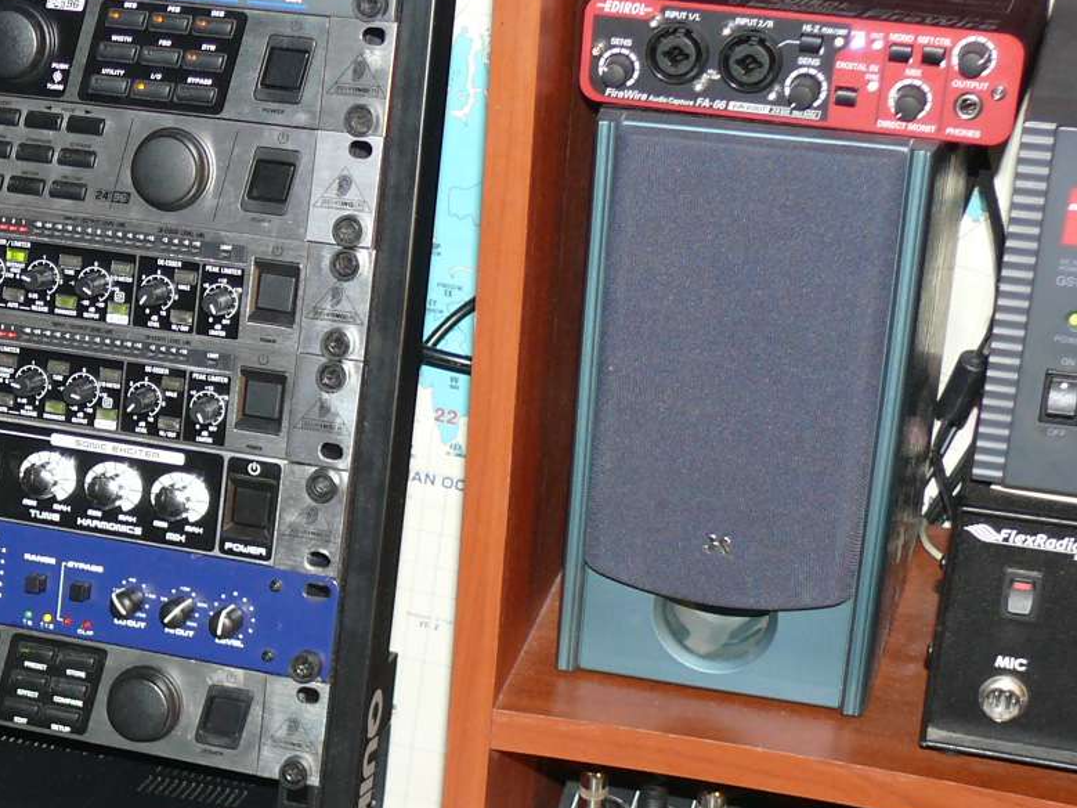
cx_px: -227
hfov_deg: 20.0
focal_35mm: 92
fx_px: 2862
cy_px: 819
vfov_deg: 15.7
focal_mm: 7.5
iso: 100
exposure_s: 1/30
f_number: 2.8
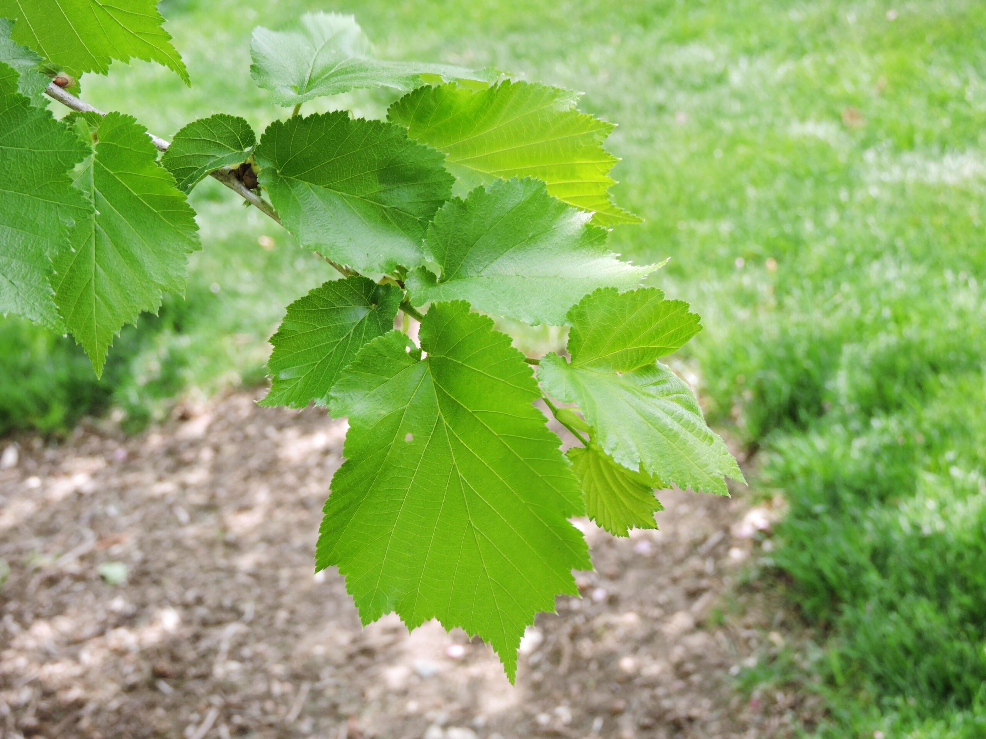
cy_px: 370
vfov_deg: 21.0
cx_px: 493
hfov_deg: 27.8
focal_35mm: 70
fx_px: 1994
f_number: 4.5
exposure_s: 1/125
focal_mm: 12.5
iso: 100
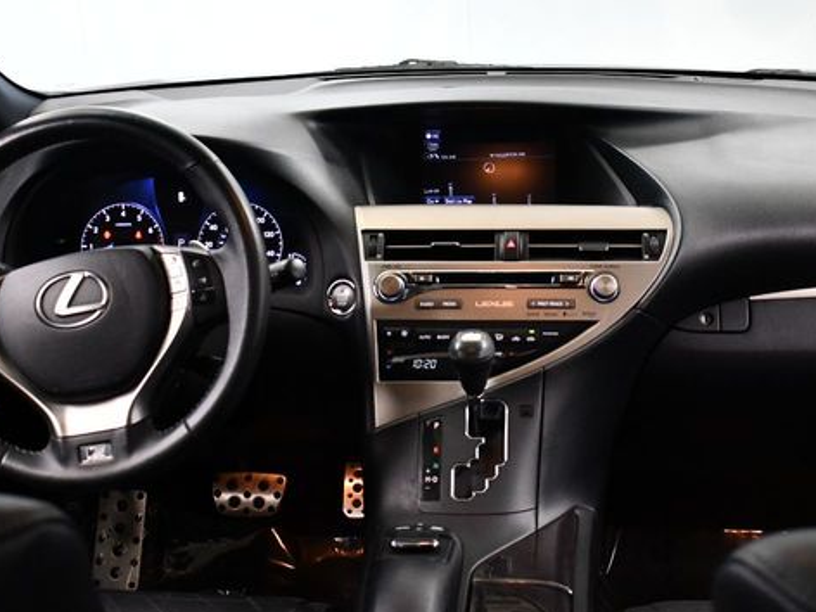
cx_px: 448
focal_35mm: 47
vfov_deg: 30.9
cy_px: 329
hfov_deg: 40.4
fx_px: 1108
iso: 2800
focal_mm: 18
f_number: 3.5
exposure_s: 1/125
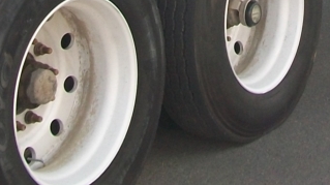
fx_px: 1224
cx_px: 254
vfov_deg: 7.8
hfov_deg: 15.3
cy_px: -307
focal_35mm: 140
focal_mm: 5.7
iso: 80
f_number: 2.9
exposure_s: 1/250
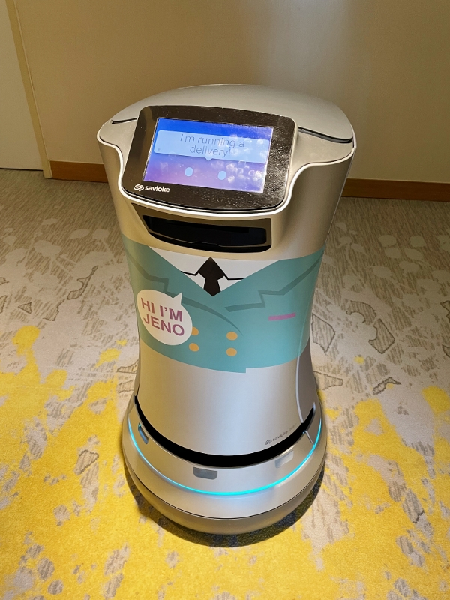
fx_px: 451
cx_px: 225
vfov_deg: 67.3
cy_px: 300
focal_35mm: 26
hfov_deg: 53.1
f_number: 1.6
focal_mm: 4.2
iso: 250
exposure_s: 1/50
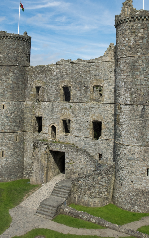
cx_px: 73
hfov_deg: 35.3
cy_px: 87
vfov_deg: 53.3
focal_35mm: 36
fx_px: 234
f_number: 13
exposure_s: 1/180
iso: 200
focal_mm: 18
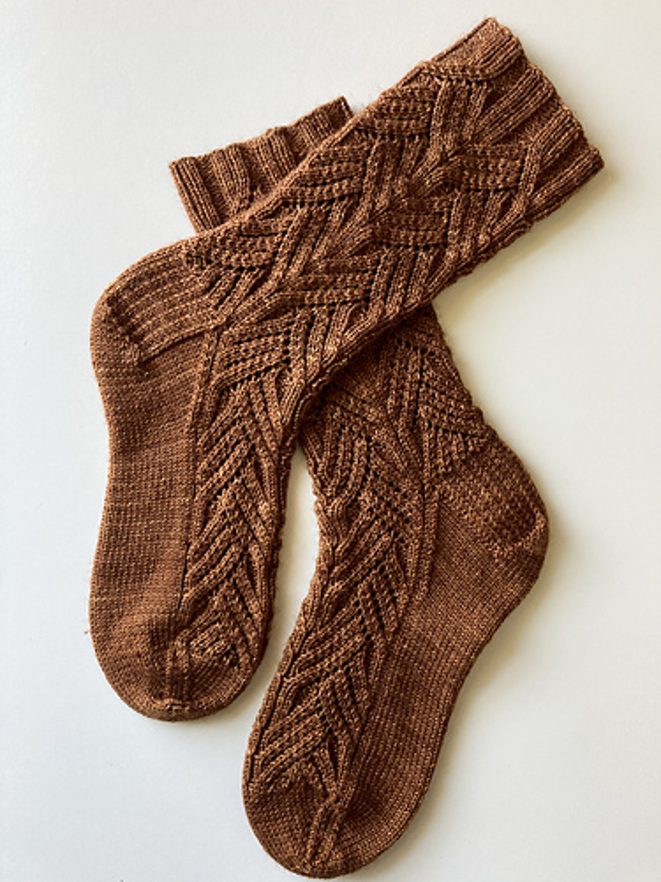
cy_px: 441
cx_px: 330
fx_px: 713
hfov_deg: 49.7
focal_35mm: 28
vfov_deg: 63.4
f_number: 1.8
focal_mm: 3.99
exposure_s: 1/60
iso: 160
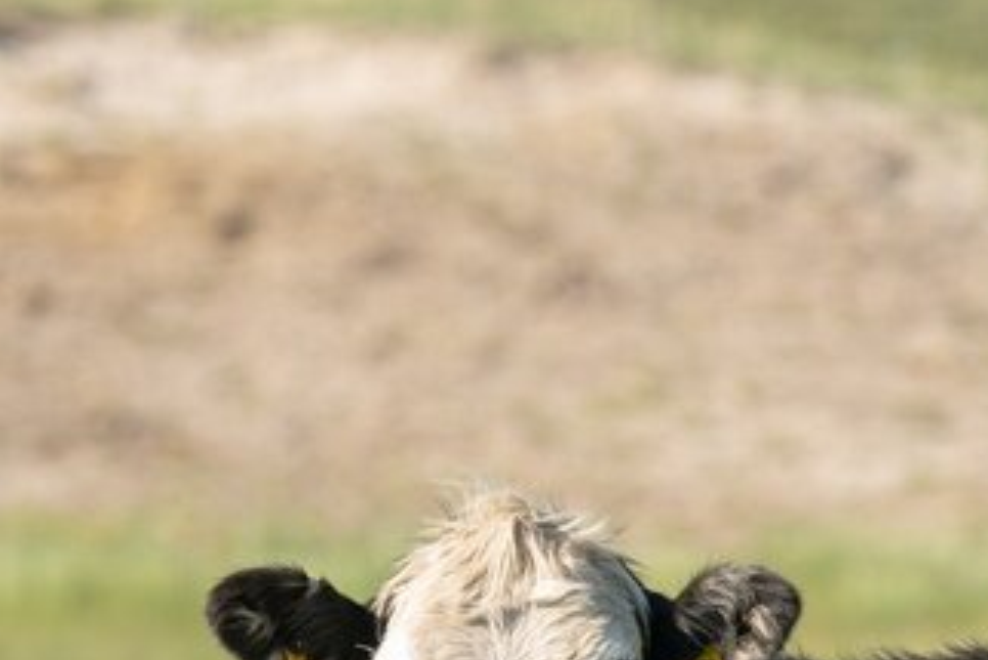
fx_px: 12767
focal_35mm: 465
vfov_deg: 3.0
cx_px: 1273
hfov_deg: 4.4
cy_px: 970
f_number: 3.5
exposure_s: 1/320
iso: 64
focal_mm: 130
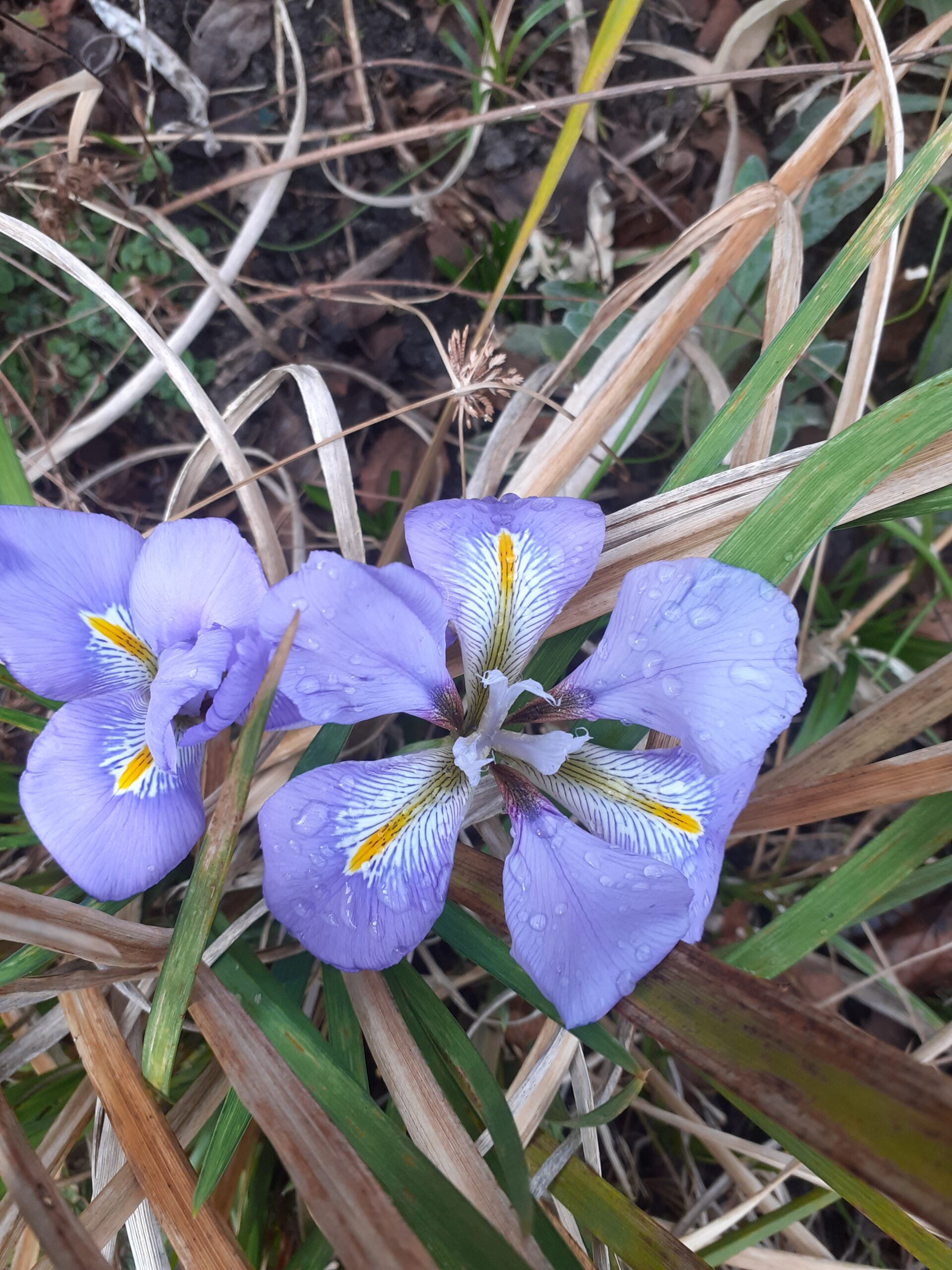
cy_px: 635
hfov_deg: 51.4
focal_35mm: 27
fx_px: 990
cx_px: 476
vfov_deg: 65.3
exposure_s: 1/120
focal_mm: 3.6
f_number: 1.9
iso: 40
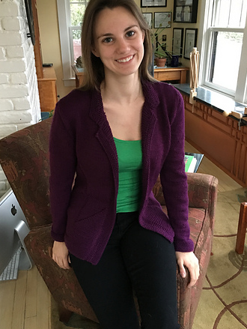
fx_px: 314
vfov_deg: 55.3
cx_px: 123
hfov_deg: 43.0
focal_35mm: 33
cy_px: 154
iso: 200
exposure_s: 1/15
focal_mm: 4.15
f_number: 2.2
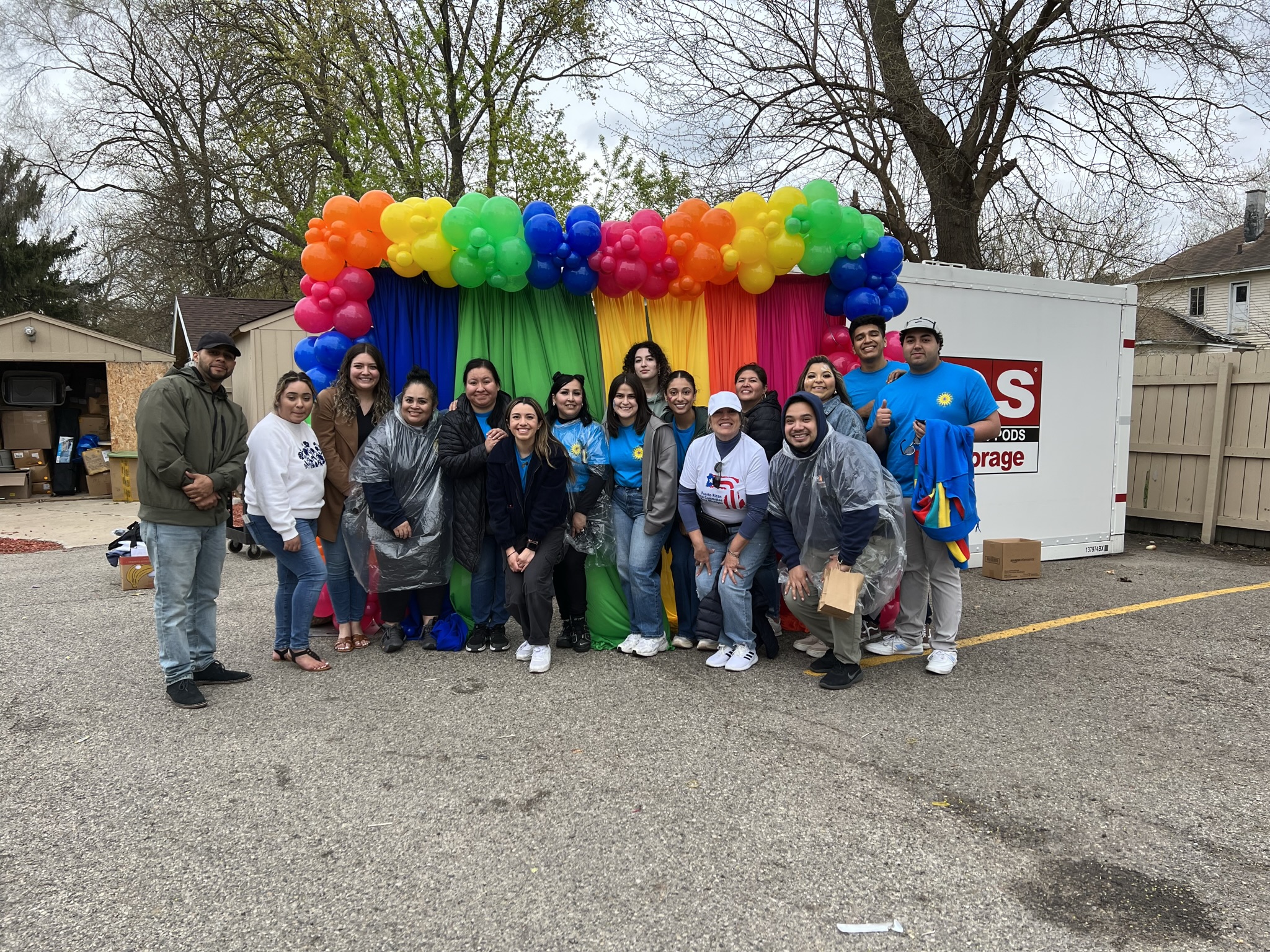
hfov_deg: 67.3
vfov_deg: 53.1
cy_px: 476
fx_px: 954
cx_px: 635
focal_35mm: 26
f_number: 1.5
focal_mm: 5.7
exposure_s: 1/265
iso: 40
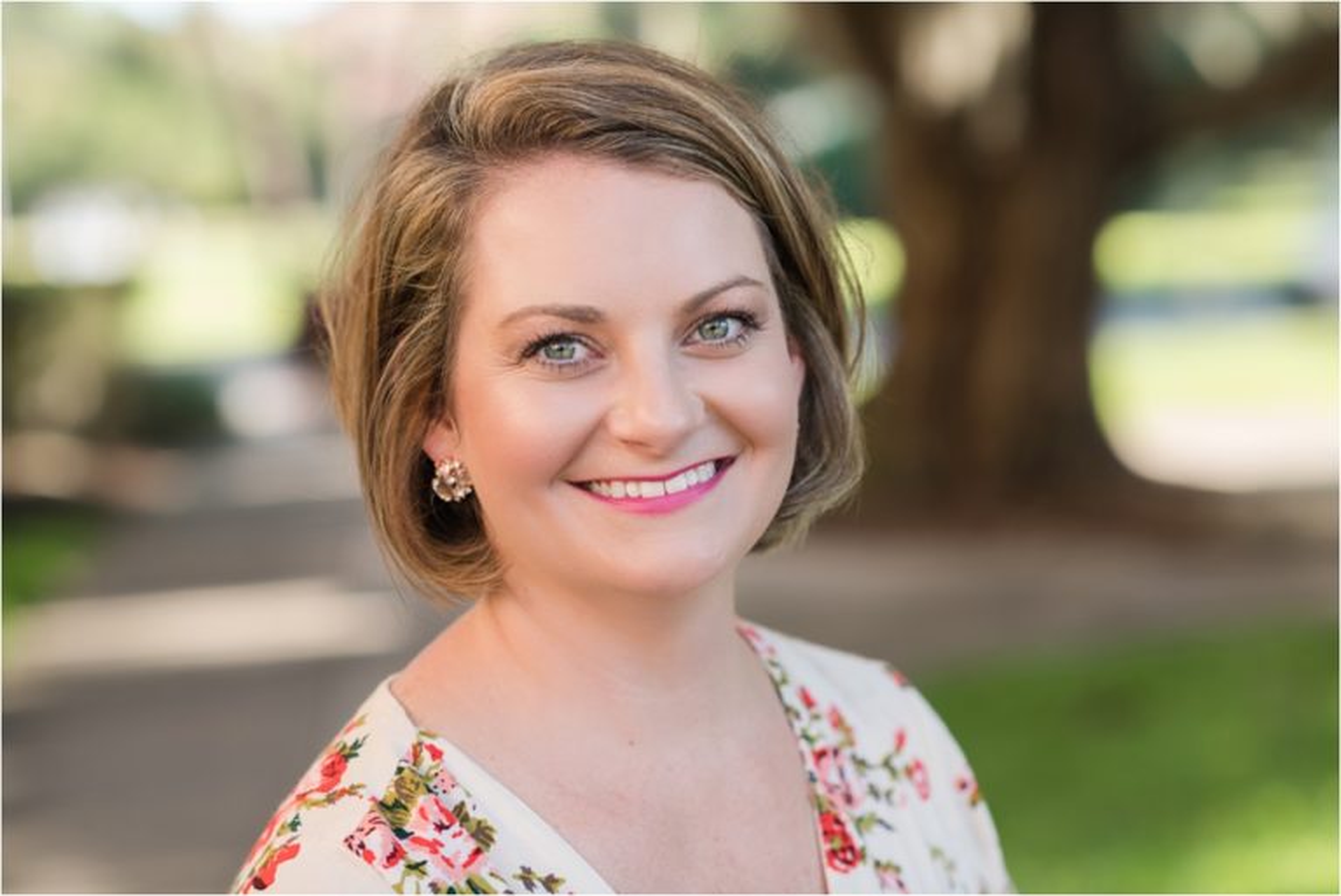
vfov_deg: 16.1
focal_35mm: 85
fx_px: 3168
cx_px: 670
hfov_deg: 23.9
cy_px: 448
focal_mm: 85
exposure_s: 1/160
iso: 125
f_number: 2.8
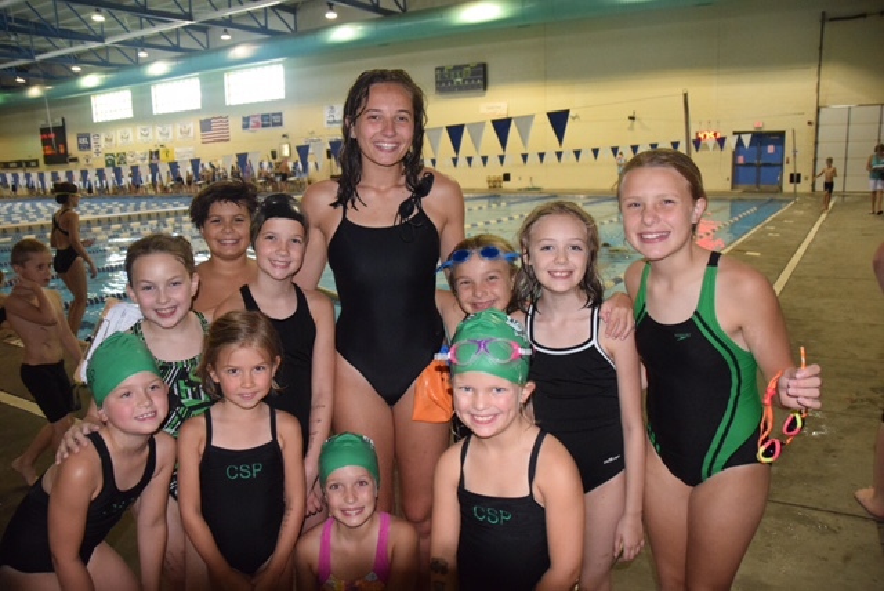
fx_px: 664
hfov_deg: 67.3
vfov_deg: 48.0
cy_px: 296
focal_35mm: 27
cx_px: 442
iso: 3200
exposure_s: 1/60
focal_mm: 18
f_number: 3.5
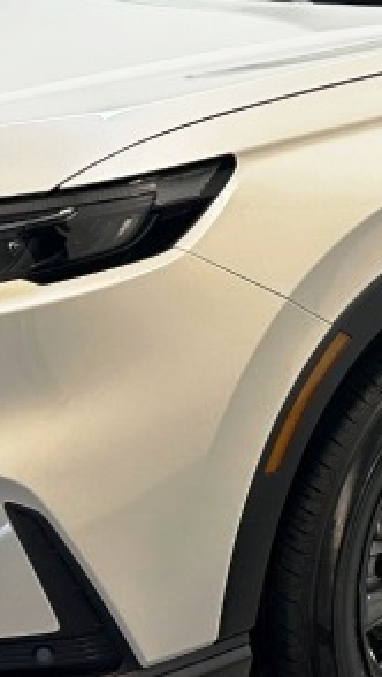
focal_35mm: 91
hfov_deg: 13.3
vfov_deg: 23.4
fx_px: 1634
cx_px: 315
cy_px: 274
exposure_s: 1/60
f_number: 1.78
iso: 160
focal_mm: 6.86
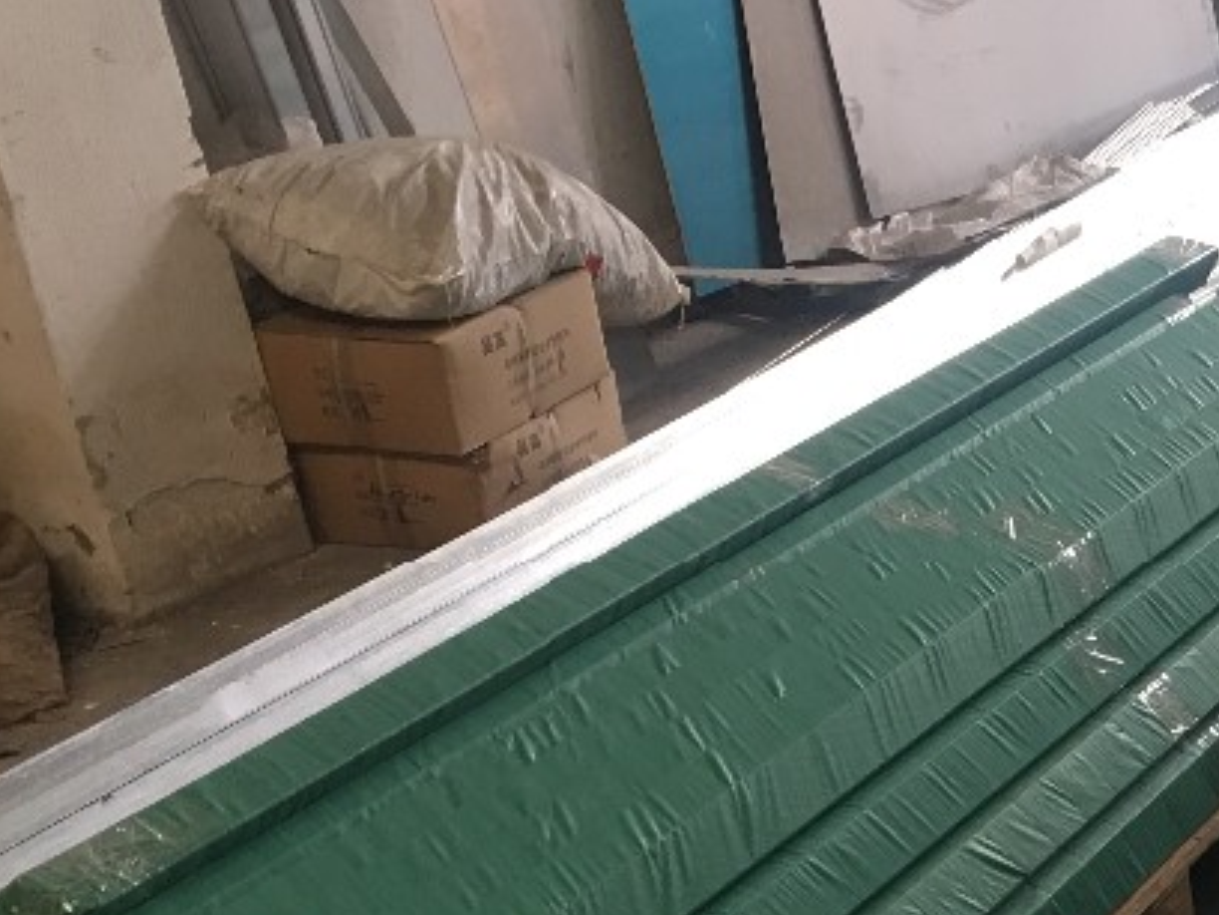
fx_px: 2500
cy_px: 927
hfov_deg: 25.7
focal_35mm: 71
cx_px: 1288
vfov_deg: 20.1
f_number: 2.2
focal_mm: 4.15
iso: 40
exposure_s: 1/17
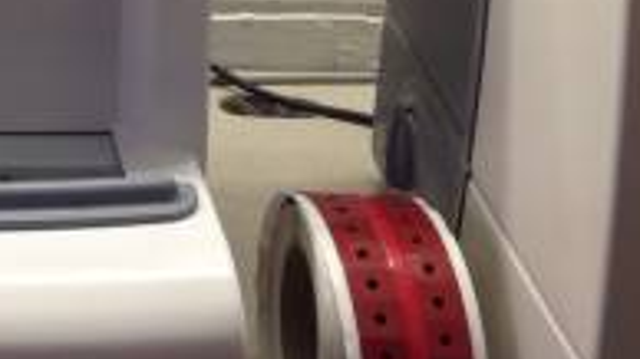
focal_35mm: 104
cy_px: -120
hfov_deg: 19.7
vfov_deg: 11.3
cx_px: -59
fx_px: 1764
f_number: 2.4
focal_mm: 4.12
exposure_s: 1/24
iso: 50
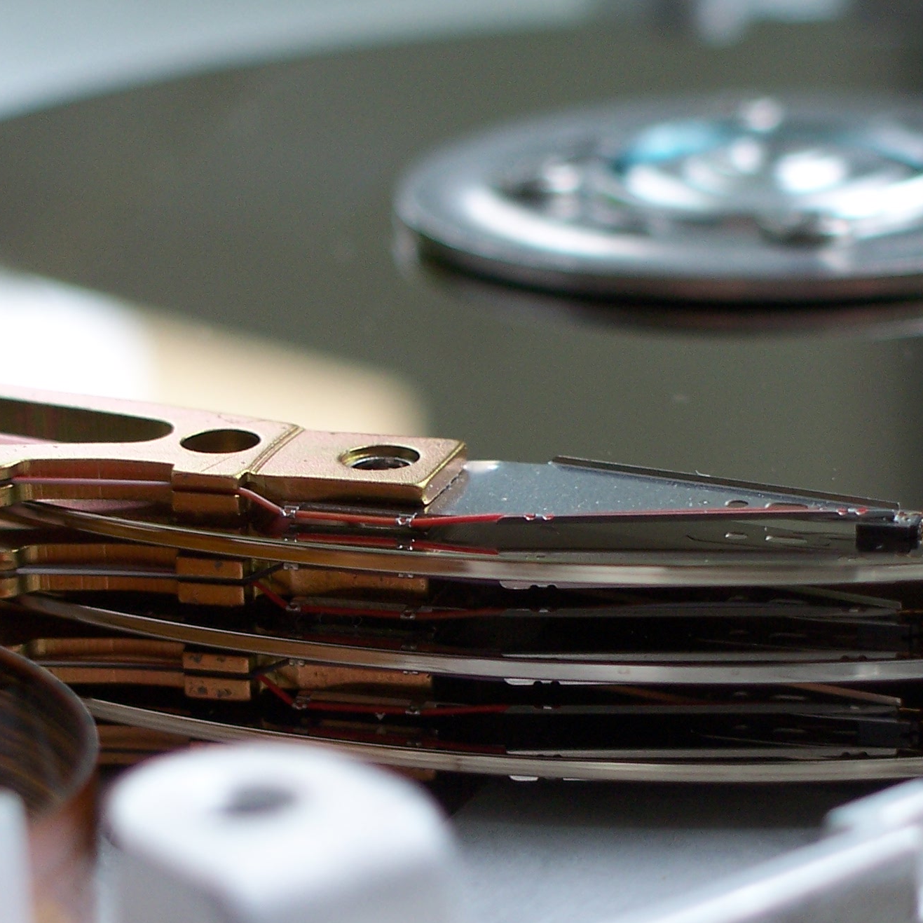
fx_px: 4012
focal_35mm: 133
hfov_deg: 13.1
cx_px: 563
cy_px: 583
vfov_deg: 13.1
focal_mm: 14.7
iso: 100
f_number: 3.4
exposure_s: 1/60
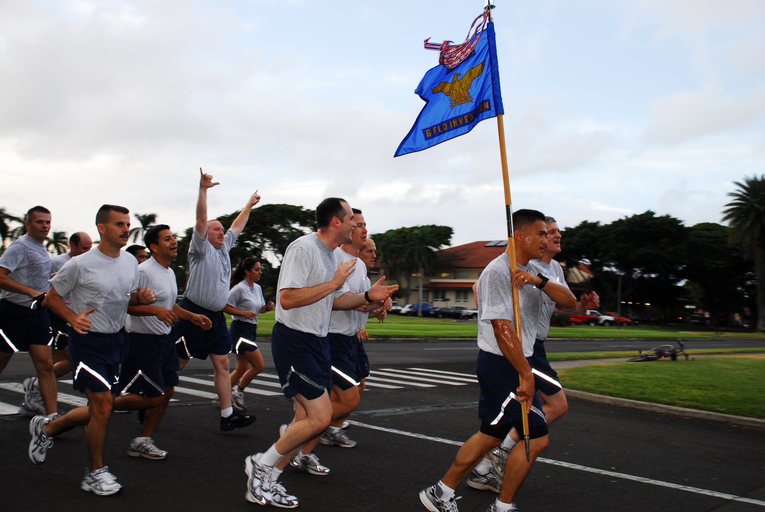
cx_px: 382
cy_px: 256
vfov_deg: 40.1
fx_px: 702
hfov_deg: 57.2
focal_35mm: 33
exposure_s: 1/125
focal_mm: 22
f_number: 3.8
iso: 250
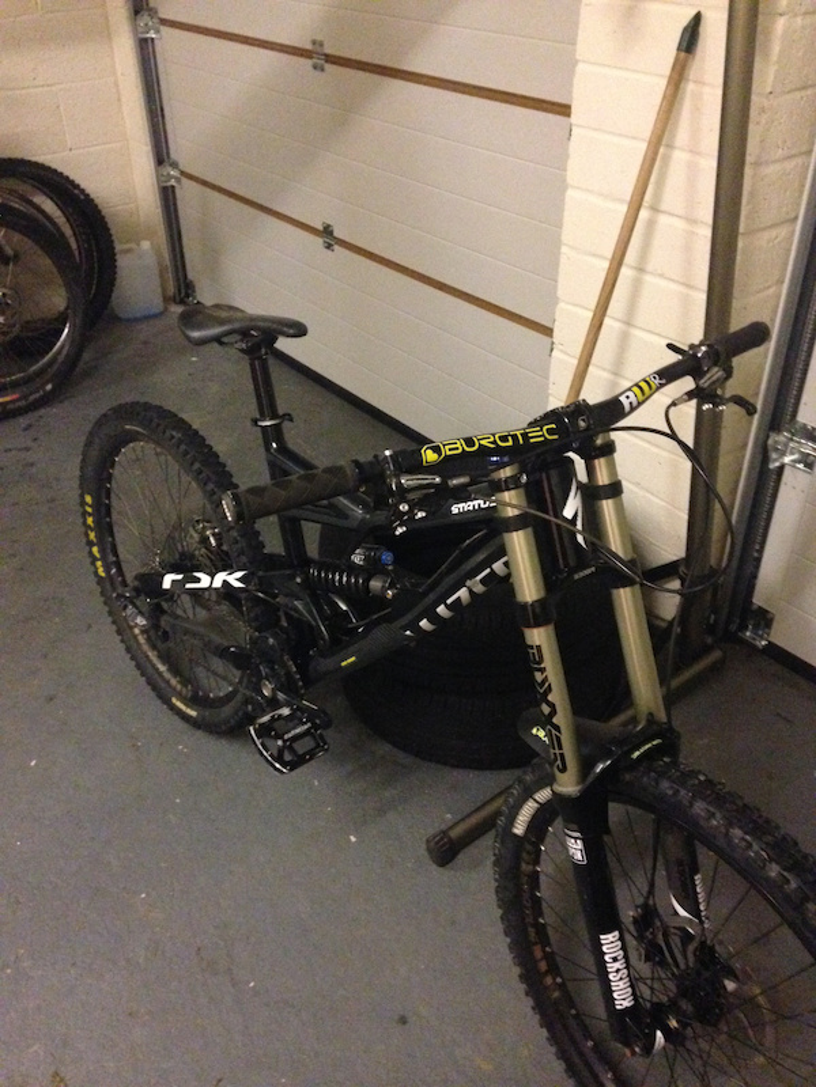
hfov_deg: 42.9
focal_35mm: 33
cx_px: 408
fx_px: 1037
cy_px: 544
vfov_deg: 55.4
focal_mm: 4.12
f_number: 2.4
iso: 800
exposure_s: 1/15
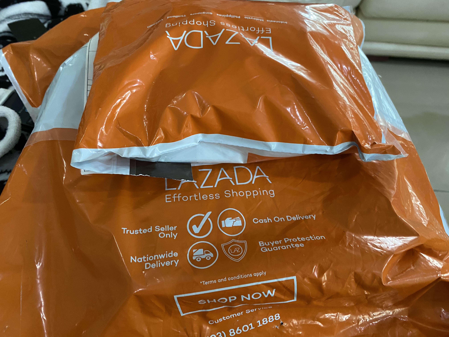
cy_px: 168
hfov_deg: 67.3
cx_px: 224
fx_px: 337
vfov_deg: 53.1
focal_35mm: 26
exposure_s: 1/33
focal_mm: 4.25
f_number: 1.8
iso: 400
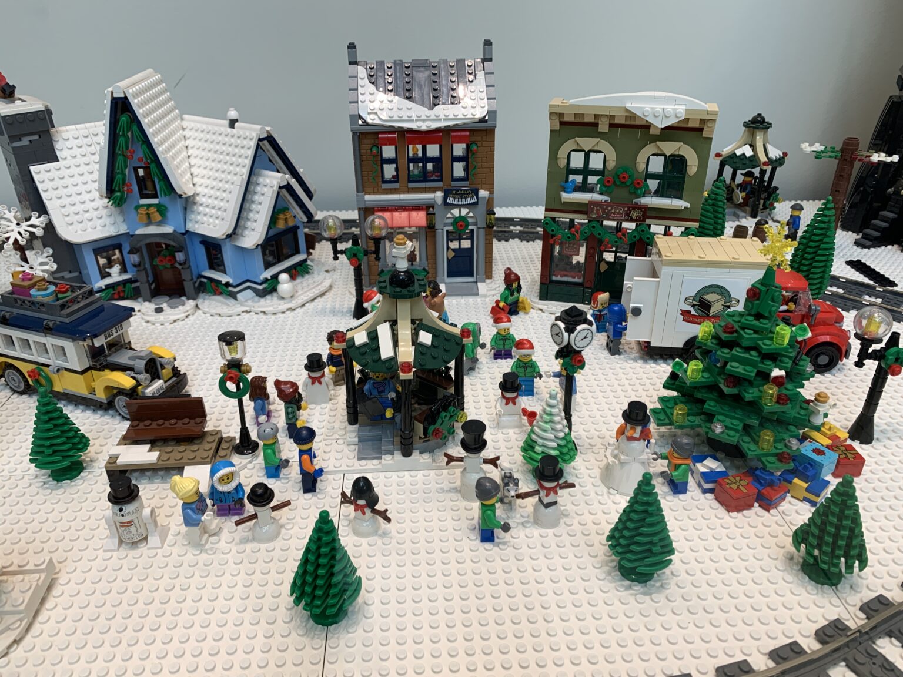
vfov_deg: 53.1
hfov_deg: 67.3
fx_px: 678
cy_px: 338
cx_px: 452
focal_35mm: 26
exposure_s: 1/120
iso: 32
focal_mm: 4.25
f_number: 1.8
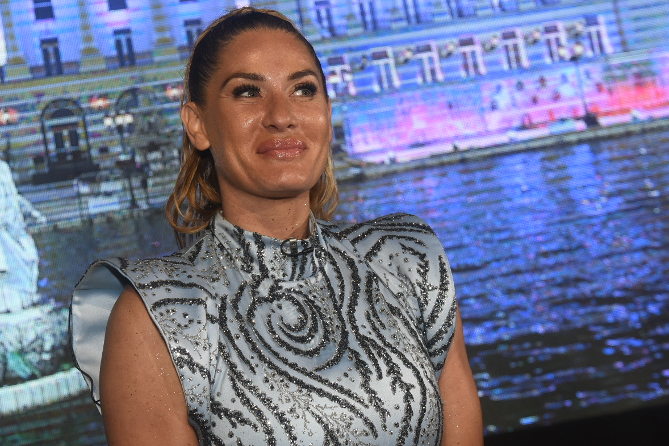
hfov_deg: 30.4
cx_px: 257
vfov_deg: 20.6
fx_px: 1226
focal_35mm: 66
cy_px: 194
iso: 1600
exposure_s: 1/160
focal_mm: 48
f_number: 5
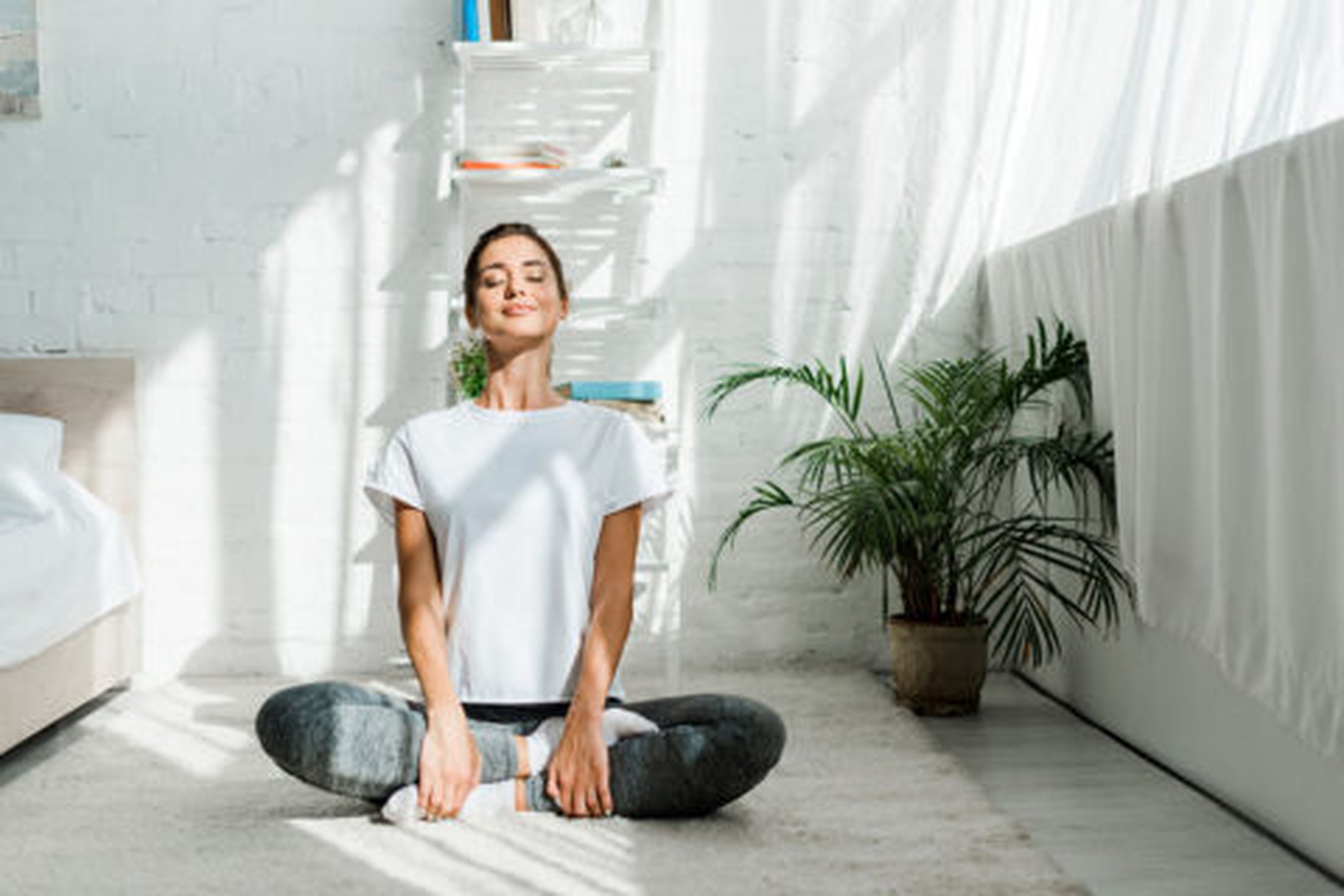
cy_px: 448
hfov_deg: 39.6
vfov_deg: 27.0
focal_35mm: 50
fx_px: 1867
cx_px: 672
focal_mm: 50
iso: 100
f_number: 2.5
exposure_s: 1/1000
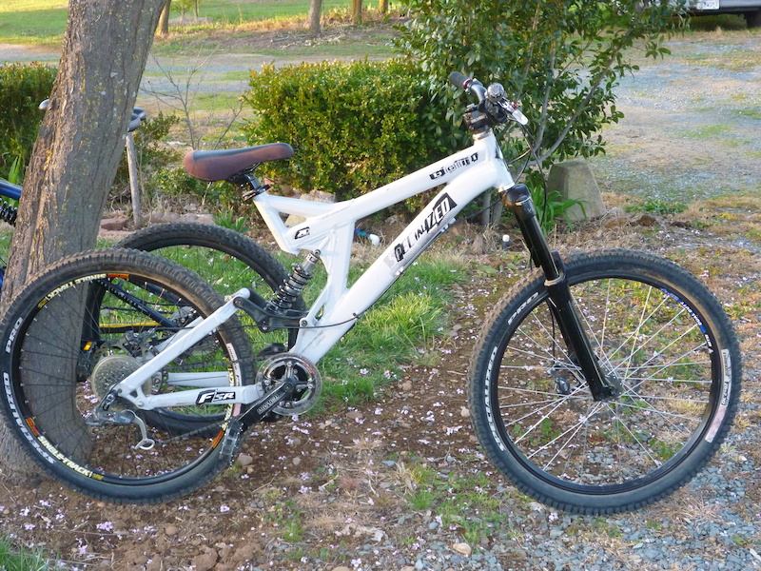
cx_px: 380
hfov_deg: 40.4
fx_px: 1033
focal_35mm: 47
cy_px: 286
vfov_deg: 30.9
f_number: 4.7
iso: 320
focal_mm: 8.2
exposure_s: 1/30
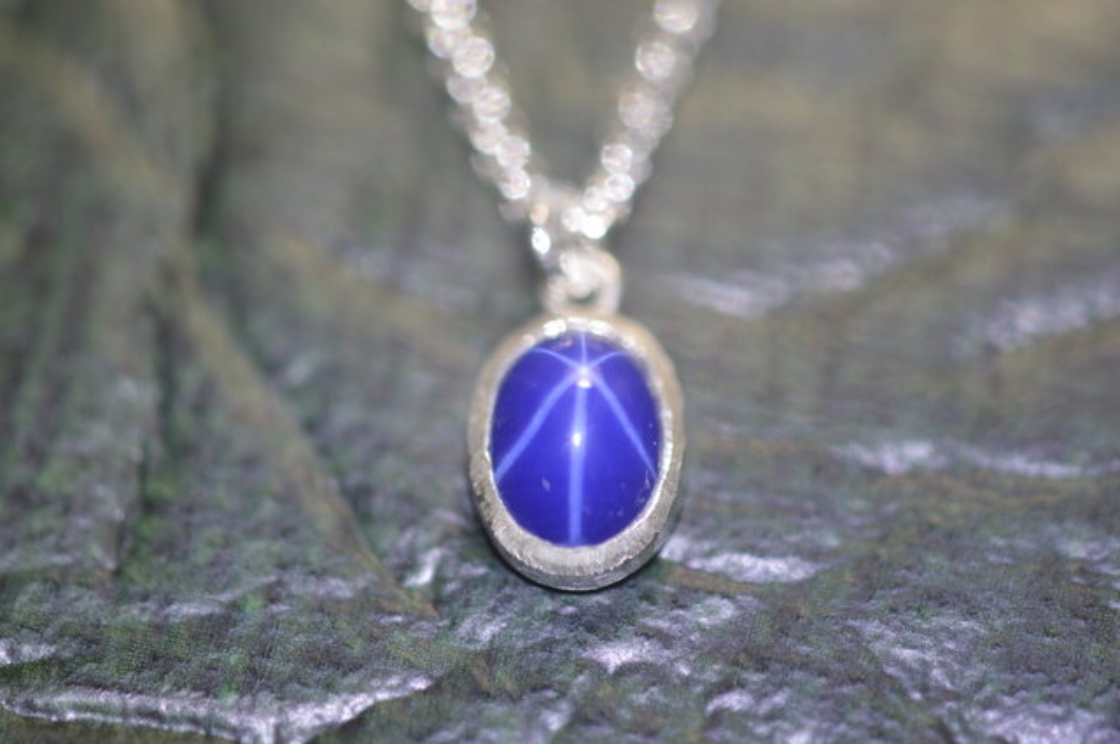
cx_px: 560
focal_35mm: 128
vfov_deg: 10.7
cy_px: 372
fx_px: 3962
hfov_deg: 16.1
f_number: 4
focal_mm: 85
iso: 100
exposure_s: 1/125
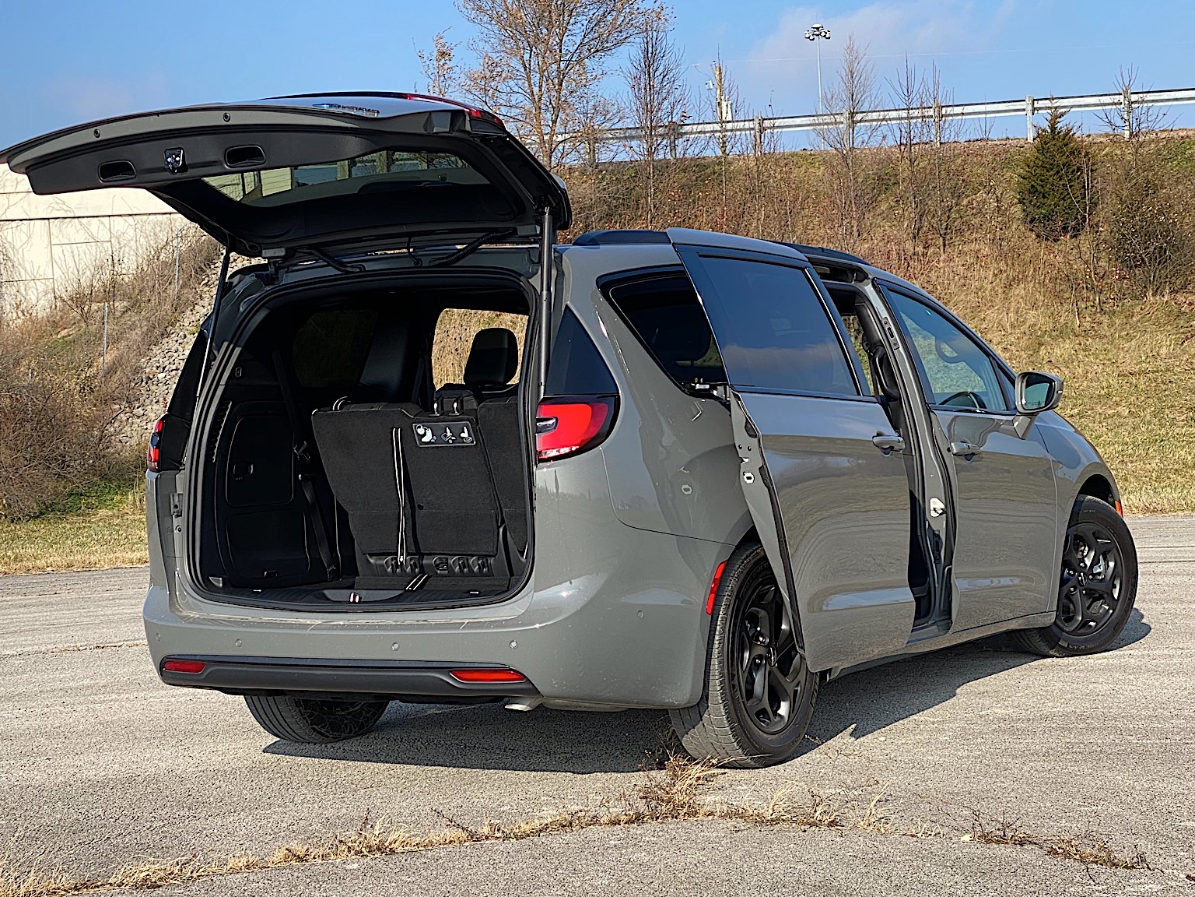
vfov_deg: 22.6
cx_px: 622
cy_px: 478
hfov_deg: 29.8
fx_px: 2244
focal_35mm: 65
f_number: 2
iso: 20
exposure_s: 1/685
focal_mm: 6
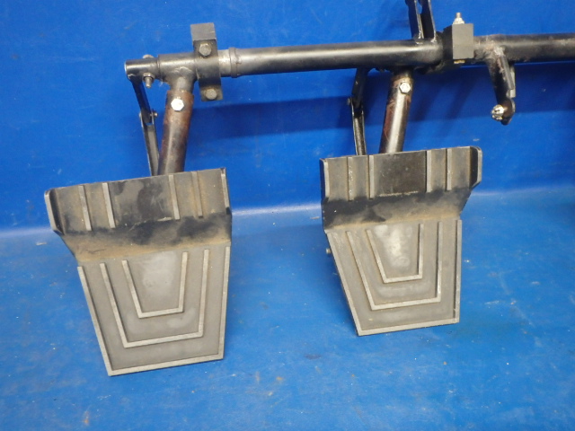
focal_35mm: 28
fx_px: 465
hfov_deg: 63.4
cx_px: 288
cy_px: 216
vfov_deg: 49.7
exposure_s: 1/20
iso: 800
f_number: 3.9
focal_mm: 5
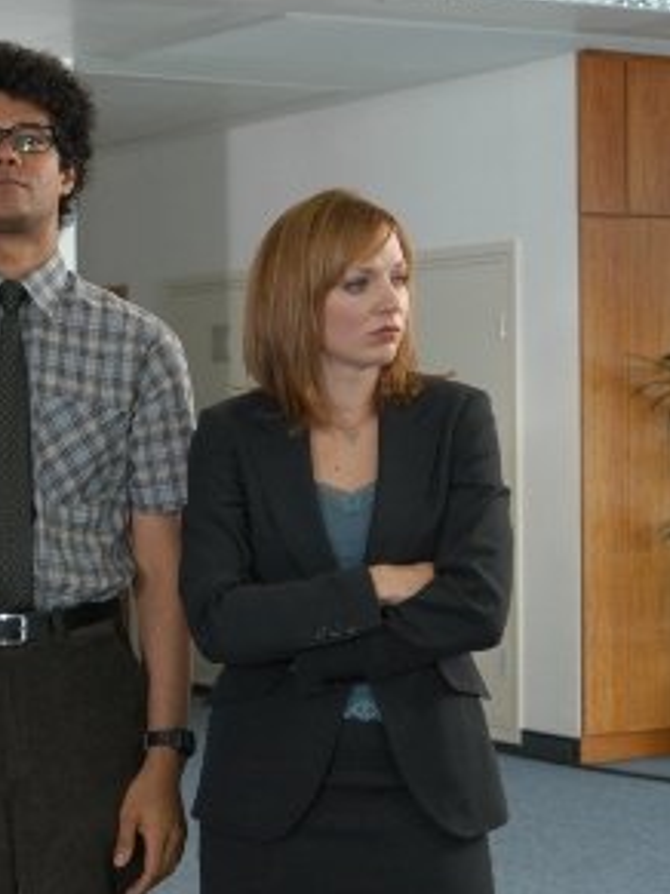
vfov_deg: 22.0
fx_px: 2295
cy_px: 512
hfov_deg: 16.3
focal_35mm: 89
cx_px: -9
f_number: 4
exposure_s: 1/50
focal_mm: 35
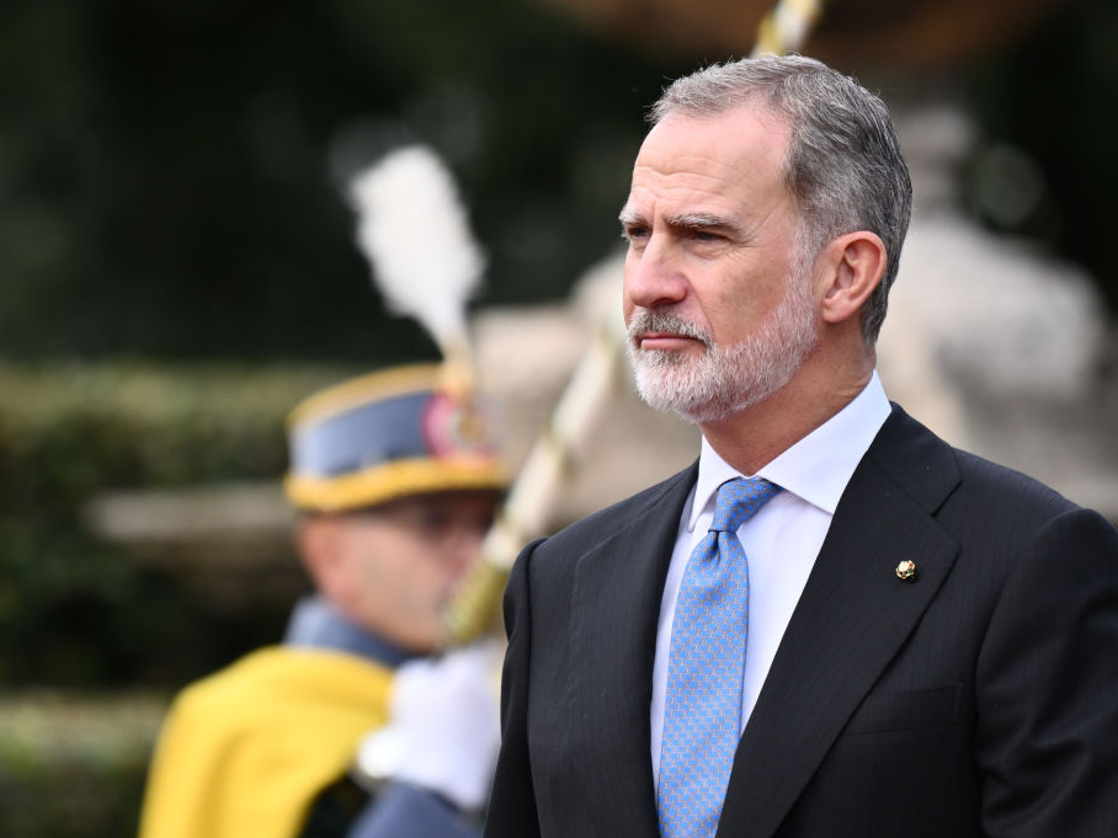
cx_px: 568
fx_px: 21025
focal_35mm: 651
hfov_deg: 3.0
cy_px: 419
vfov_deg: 2.3
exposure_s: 1/800
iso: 800
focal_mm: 600
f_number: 6.3
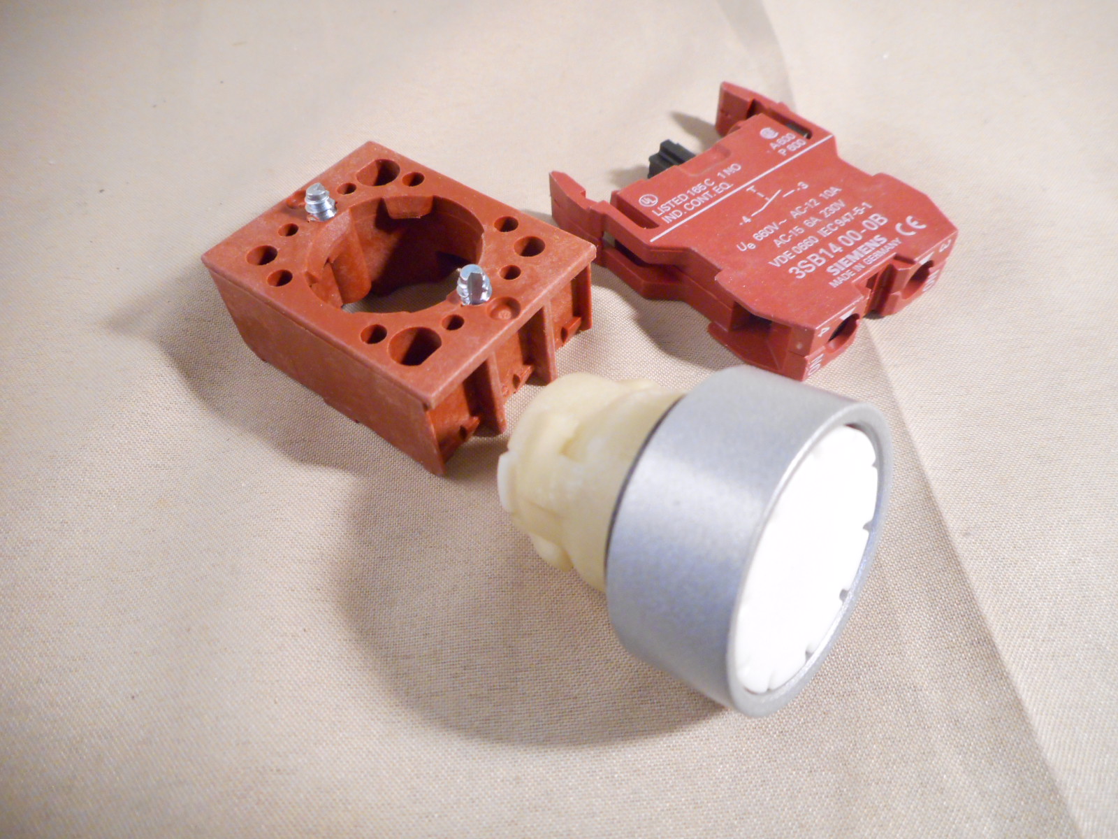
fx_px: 807
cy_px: 420
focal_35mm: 25
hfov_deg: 69.4
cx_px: 559
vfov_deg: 54.9
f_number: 3.7
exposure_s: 1/10
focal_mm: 4.5
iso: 400
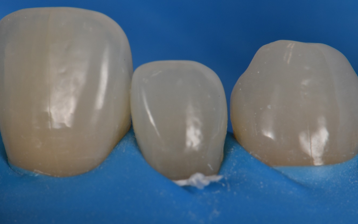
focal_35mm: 162
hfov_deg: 12.9
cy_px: 114
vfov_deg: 8.1
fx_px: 1580
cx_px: 179
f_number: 32
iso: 200
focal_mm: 105
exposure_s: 1/160
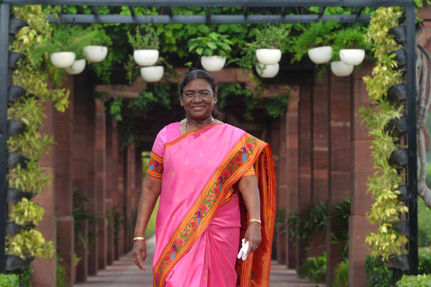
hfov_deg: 16.8
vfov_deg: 11.2
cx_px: 216
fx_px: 1461
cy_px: 144
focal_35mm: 122
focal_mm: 122
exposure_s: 1/400
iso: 500
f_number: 5.6
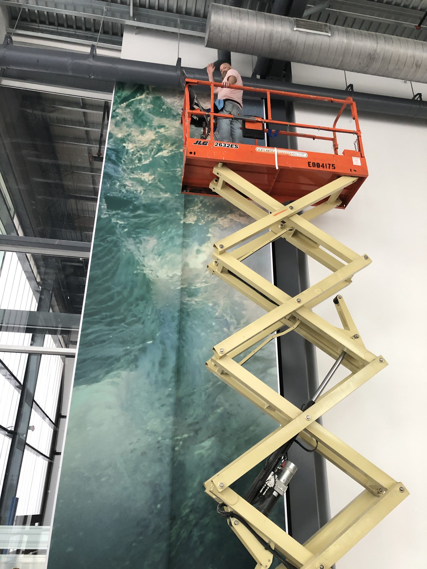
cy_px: 284
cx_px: 214
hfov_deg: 49.7
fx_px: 461
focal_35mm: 28
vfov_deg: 63.4
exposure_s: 1/15
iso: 64
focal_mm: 4
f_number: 1.8
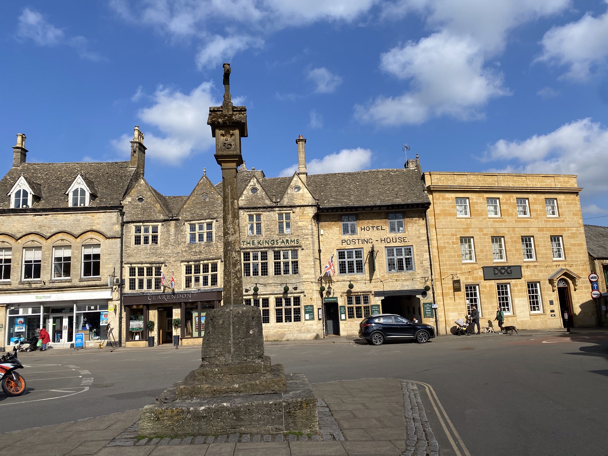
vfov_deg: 53.1
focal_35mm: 26
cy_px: 228
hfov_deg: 67.3
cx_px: 304
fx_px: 457
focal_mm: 4.25
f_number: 1.8
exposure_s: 1/4115
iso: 32
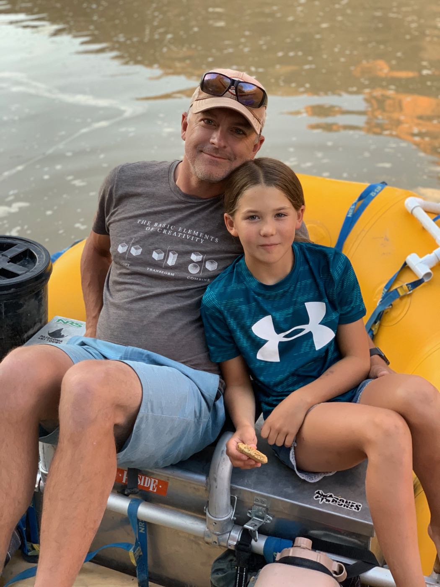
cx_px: 220
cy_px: 294
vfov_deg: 36.8
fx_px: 881
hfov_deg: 28.0
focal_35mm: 52
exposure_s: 1/100
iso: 125
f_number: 2.4
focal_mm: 6
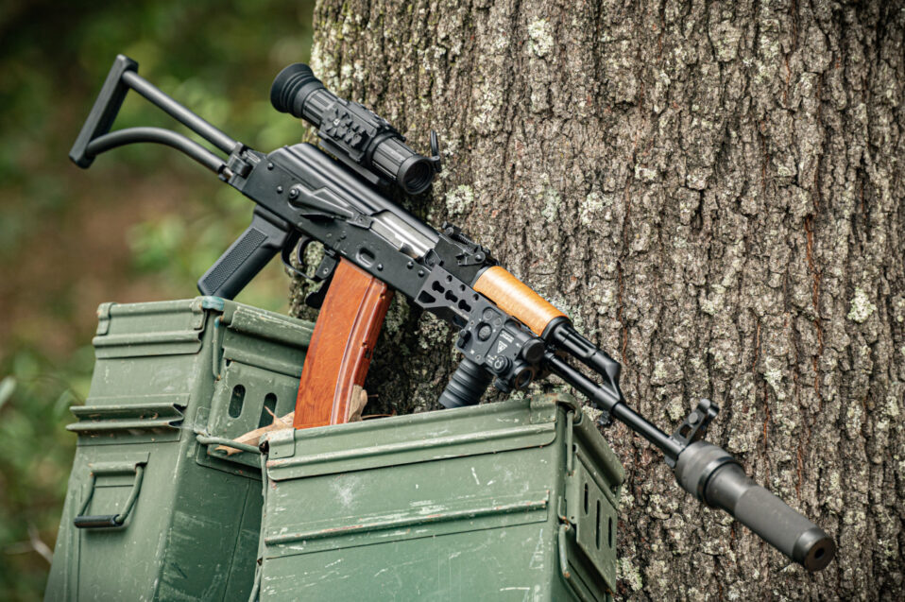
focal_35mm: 400
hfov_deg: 5.2
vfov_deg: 3.4
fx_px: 10047
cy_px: 301
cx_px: 452
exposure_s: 1/25
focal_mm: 400
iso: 500
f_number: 5.6
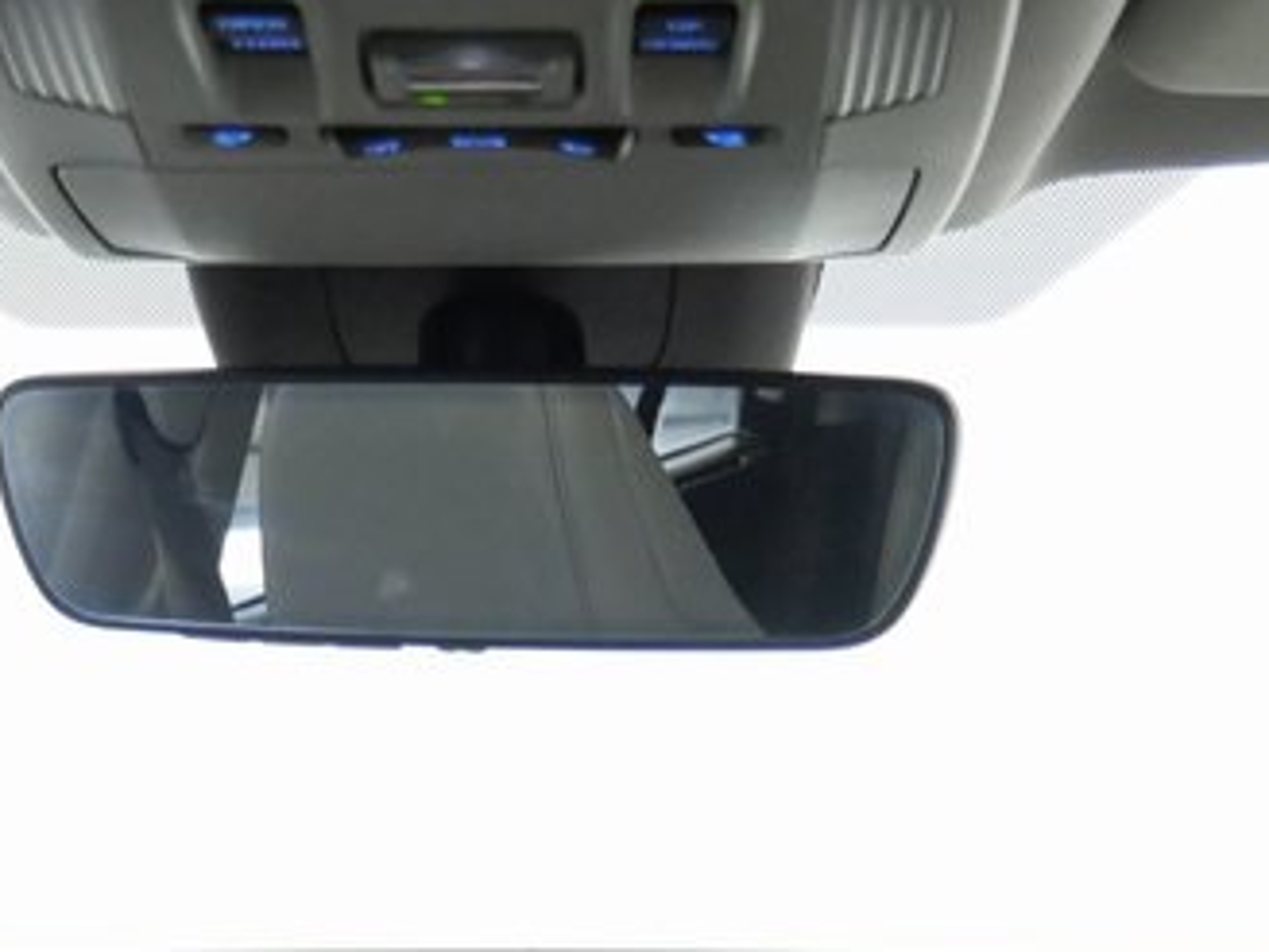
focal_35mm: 75
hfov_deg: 25.9
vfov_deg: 17.7
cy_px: 1416
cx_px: 511
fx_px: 2749
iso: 3200
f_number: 3.5
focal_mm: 12
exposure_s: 1/20
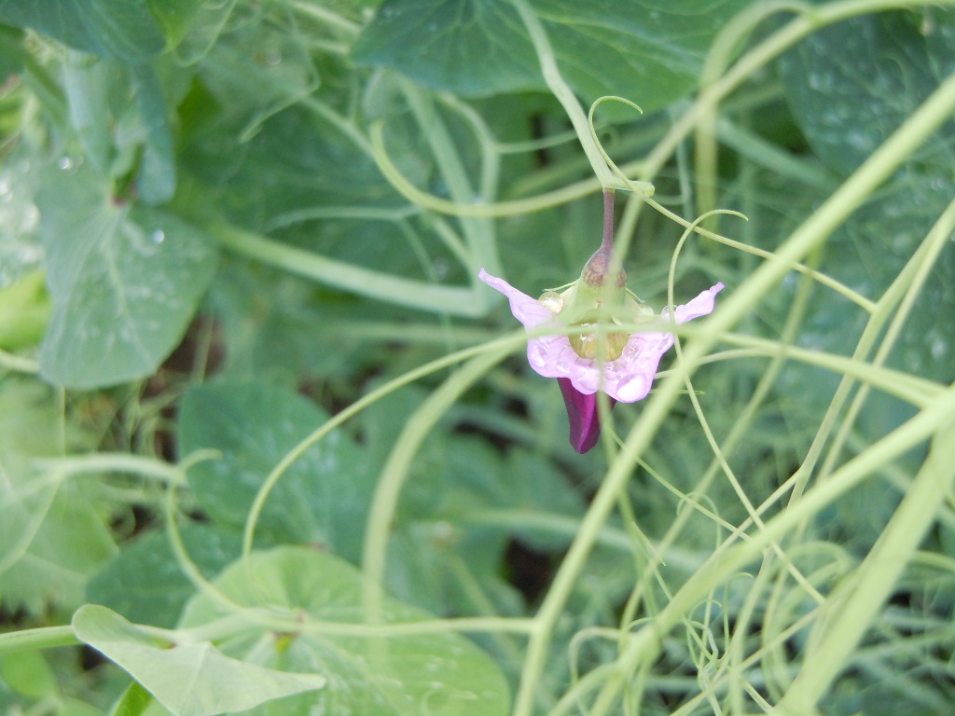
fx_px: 1876
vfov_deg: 21.6
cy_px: 358
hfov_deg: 28.6
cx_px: 478
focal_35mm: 68
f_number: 4.1
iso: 320
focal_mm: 12.2
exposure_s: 1/100
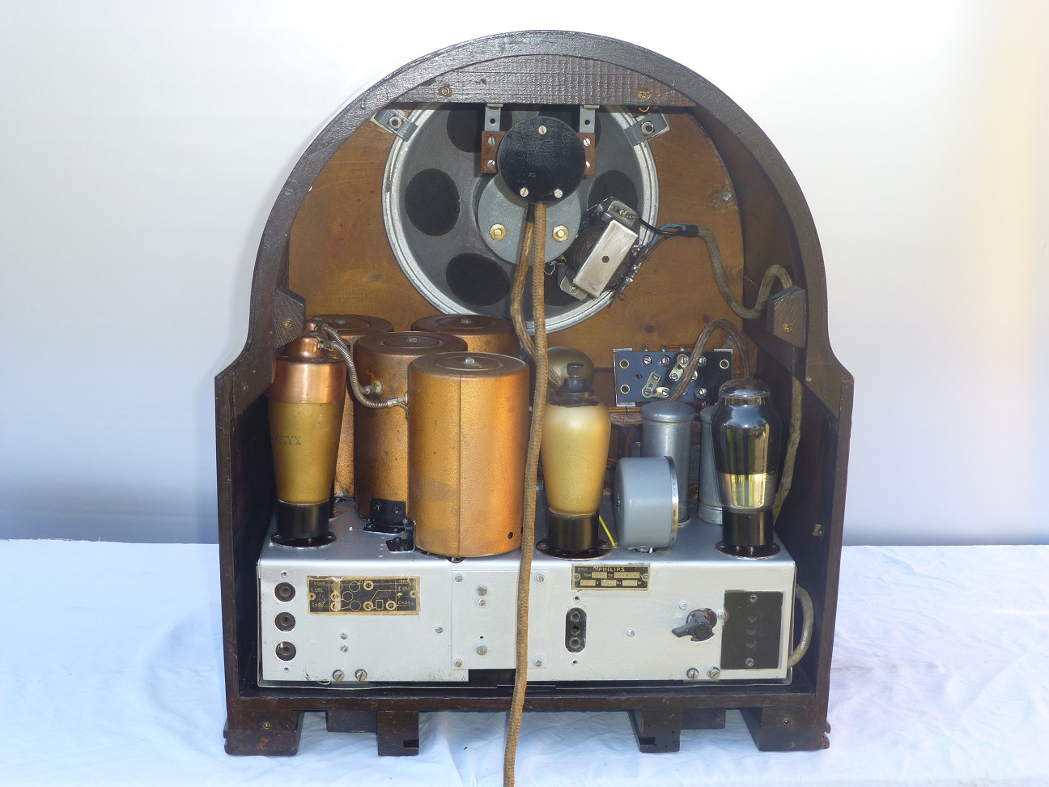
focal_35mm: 54
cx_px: 524
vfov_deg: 27.0
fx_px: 1636
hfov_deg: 35.5
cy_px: 394
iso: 100
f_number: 4.6
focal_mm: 9.7
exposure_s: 1/60
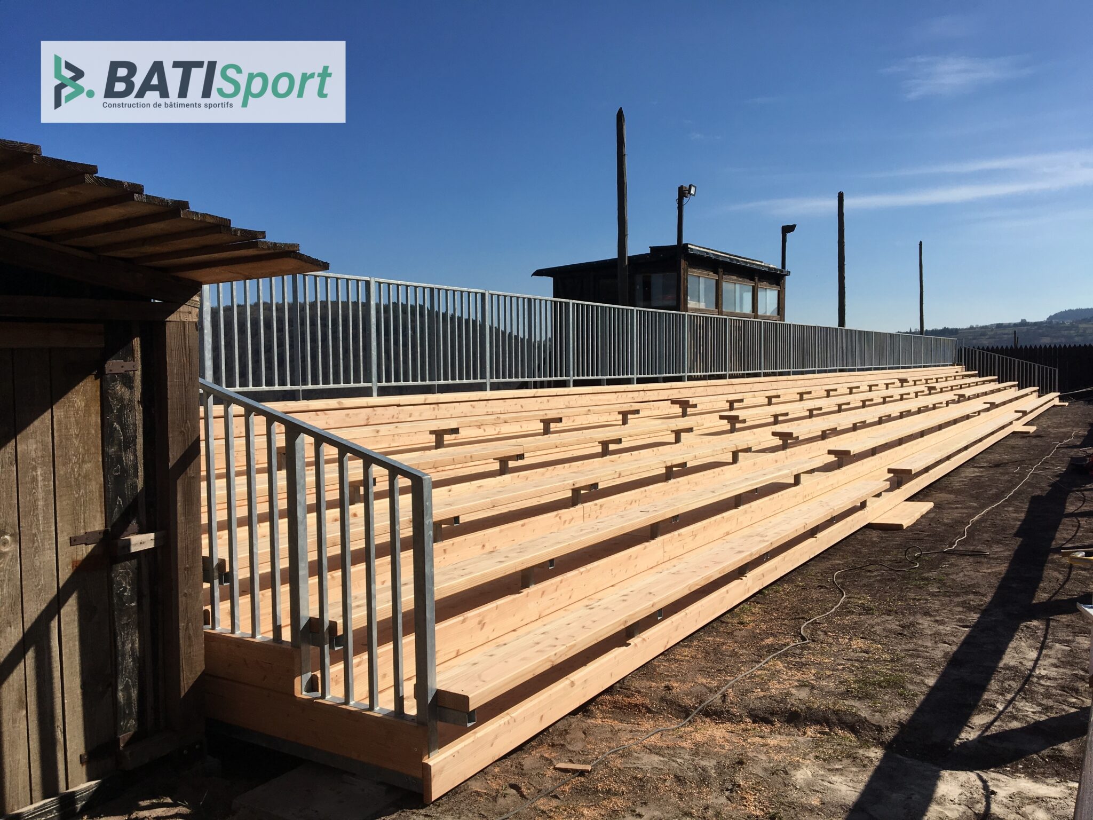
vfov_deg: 48.2
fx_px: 916
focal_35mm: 29
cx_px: 546
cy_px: 410
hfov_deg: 61.7
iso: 25
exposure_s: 1/3344
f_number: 2.2
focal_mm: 4.15
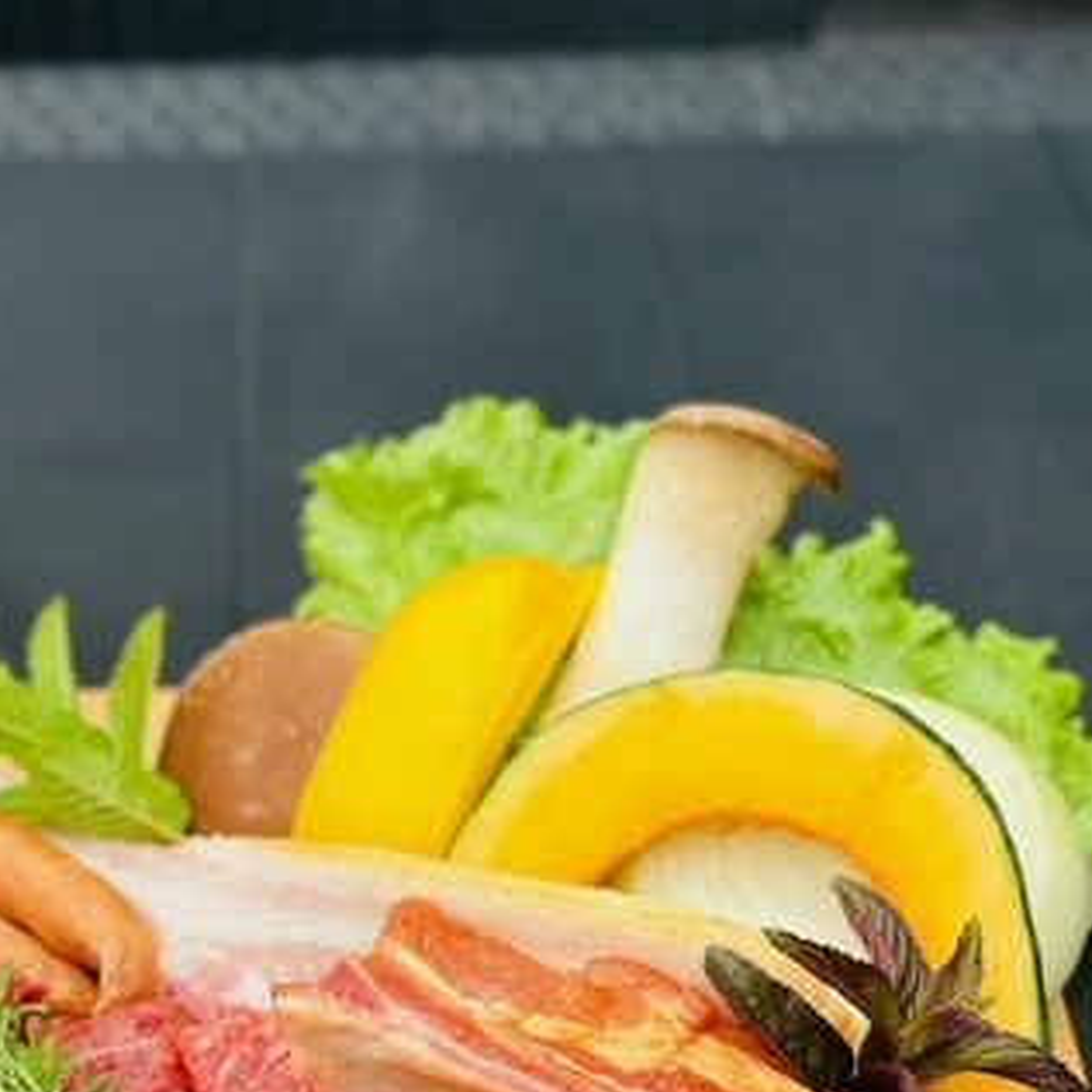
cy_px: 798
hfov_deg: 20.0
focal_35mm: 86
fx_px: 3069
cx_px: 263
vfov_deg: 20.0
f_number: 1.78
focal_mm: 6.86
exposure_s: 1/3257
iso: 80
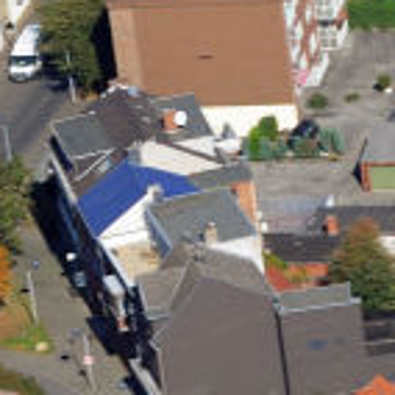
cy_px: 733
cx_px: 840
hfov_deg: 1.9
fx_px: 11585
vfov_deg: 1.9
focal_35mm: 897
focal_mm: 125
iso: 200
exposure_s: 1/400
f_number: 9
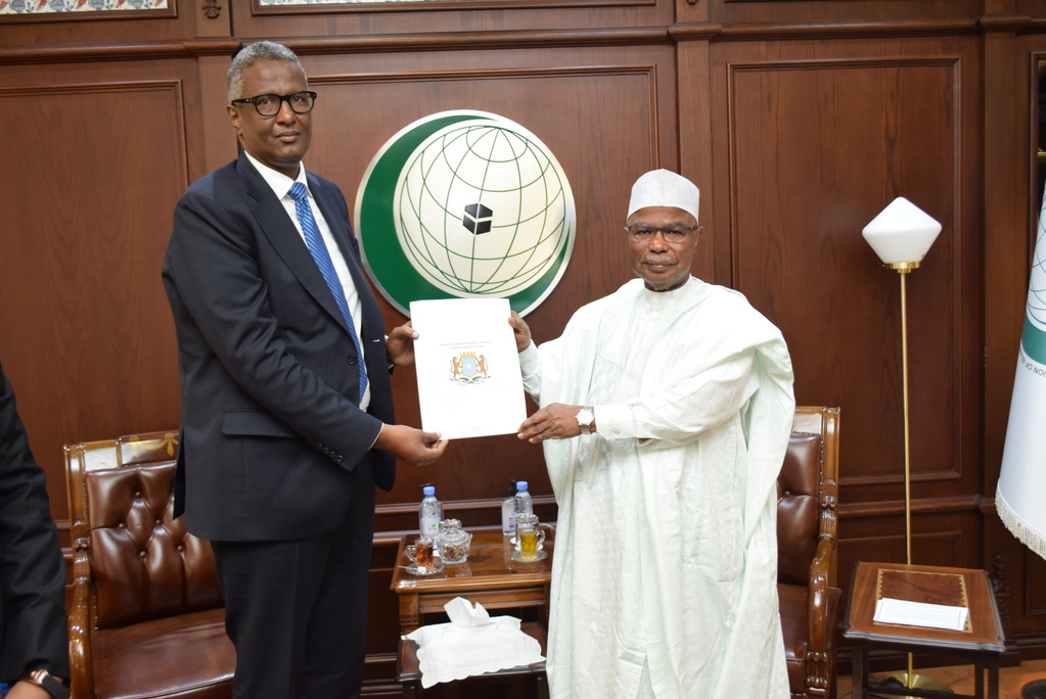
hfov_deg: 57.2
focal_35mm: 33
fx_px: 960
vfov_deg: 40.0
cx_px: 523
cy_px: 350
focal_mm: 22
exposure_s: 1/60
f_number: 4
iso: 1250
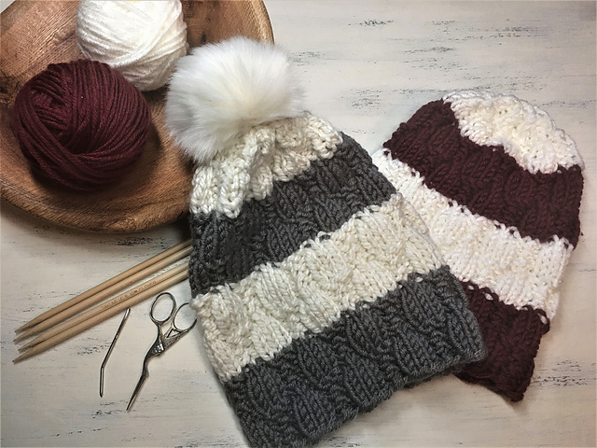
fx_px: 500
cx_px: 298
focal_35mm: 29
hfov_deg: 61.7
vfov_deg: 48.2
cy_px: 224
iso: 40
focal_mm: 4.15
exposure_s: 1/15
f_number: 2.2
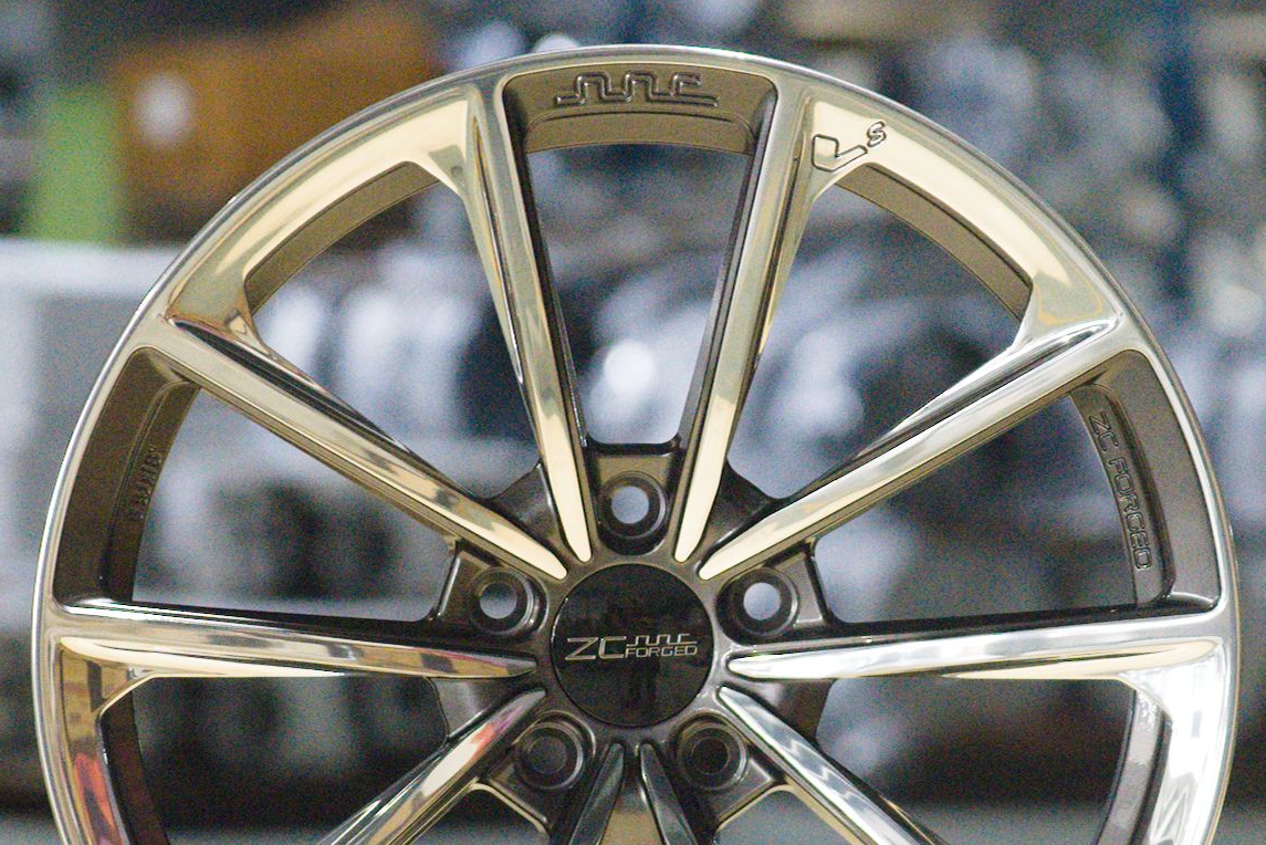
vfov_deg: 7.8
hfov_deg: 11.7
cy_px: 636
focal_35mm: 176
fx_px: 6191
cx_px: 632
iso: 6400
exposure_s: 1/160
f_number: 4
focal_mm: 105
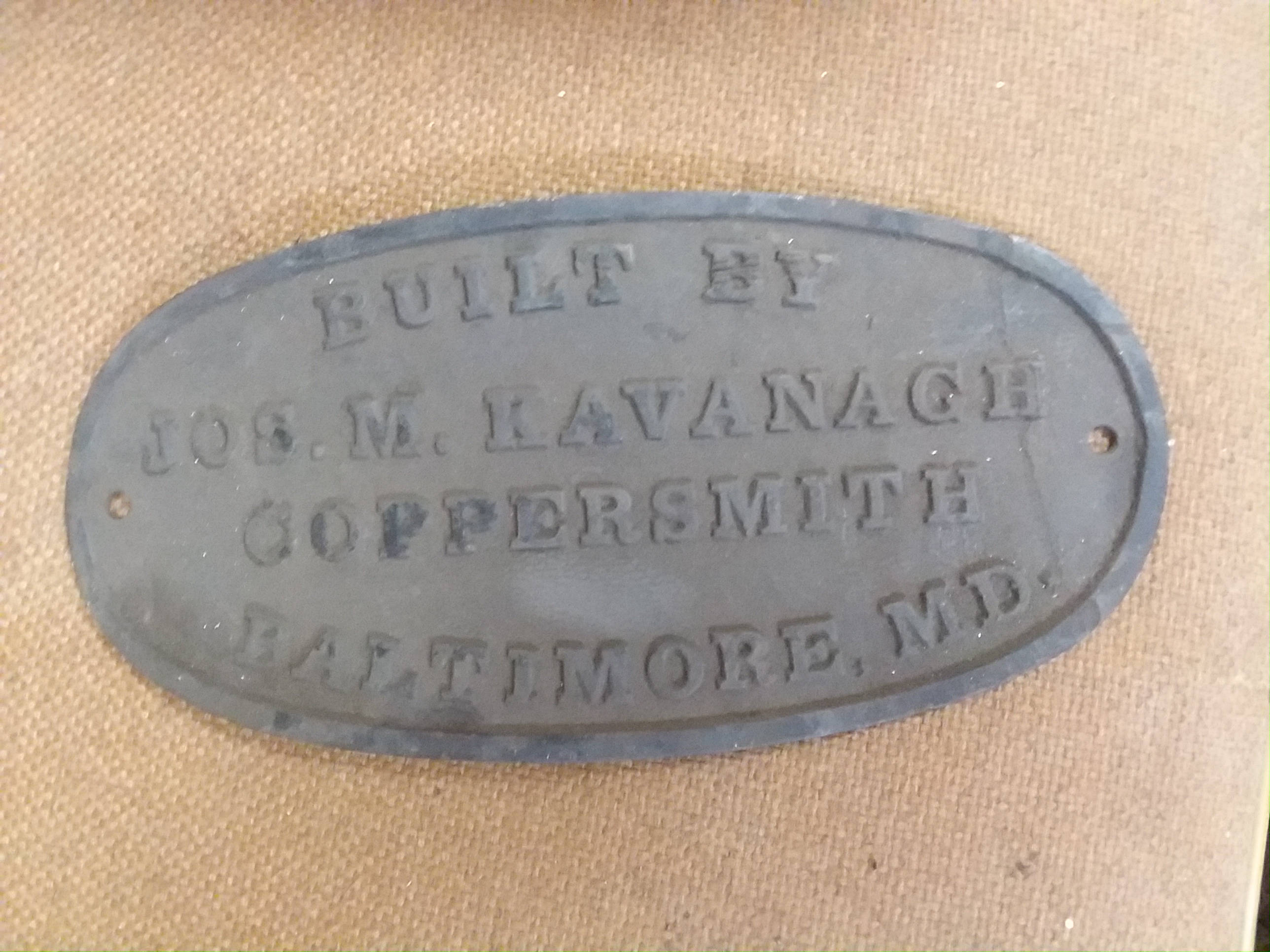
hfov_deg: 61.7
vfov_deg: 48.2
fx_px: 1064
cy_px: 476
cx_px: 635
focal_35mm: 29
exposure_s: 1/17
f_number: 1.9
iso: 400
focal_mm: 2.47
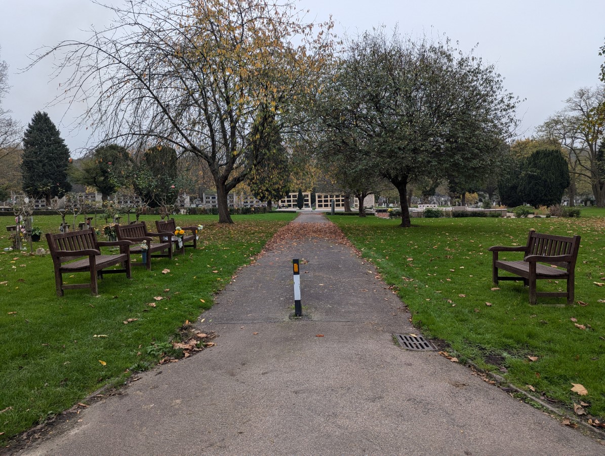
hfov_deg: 71.5
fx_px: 420
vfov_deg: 56.9
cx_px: 302
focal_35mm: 24
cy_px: 228
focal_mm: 6.81
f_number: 1.85
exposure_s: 1/231
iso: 48
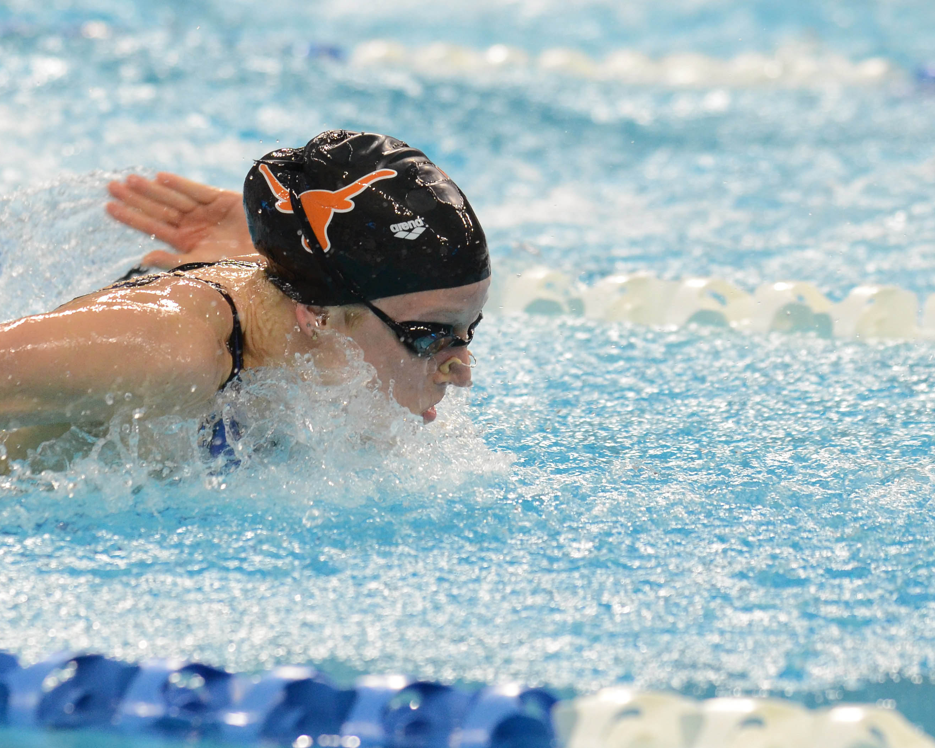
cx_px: 335
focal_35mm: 354
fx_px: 9793
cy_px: 399
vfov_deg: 4.4
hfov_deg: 5.5
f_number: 2.8
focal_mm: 135
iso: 1600
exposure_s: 1/800
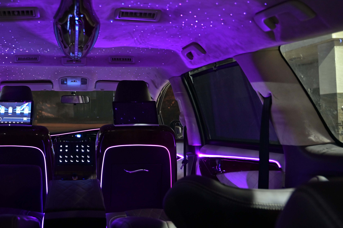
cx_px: 77
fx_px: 362
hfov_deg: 48.3
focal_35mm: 38
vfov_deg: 35.0
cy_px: 103
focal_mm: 24
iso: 1000
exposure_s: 1/4
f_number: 4
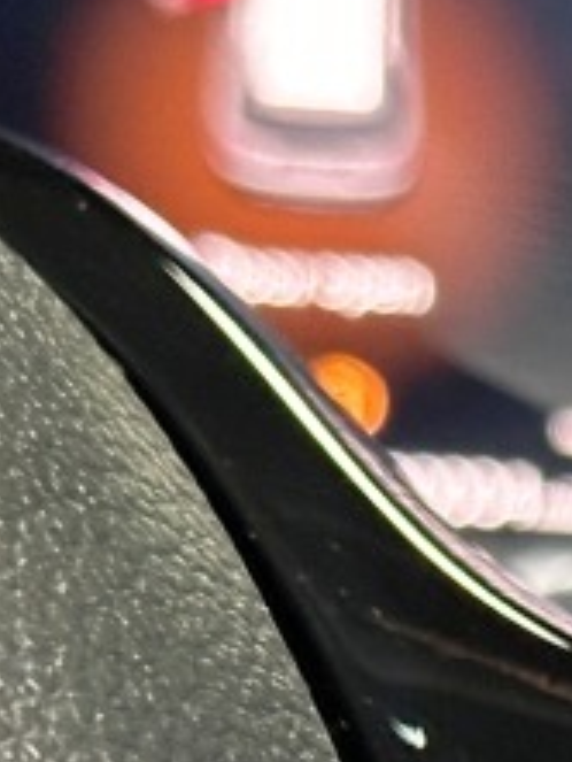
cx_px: 1254
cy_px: 1269
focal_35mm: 222
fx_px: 4886
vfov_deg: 8.6
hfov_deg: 6.4
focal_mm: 6.86
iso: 500
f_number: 1.78
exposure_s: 1/40
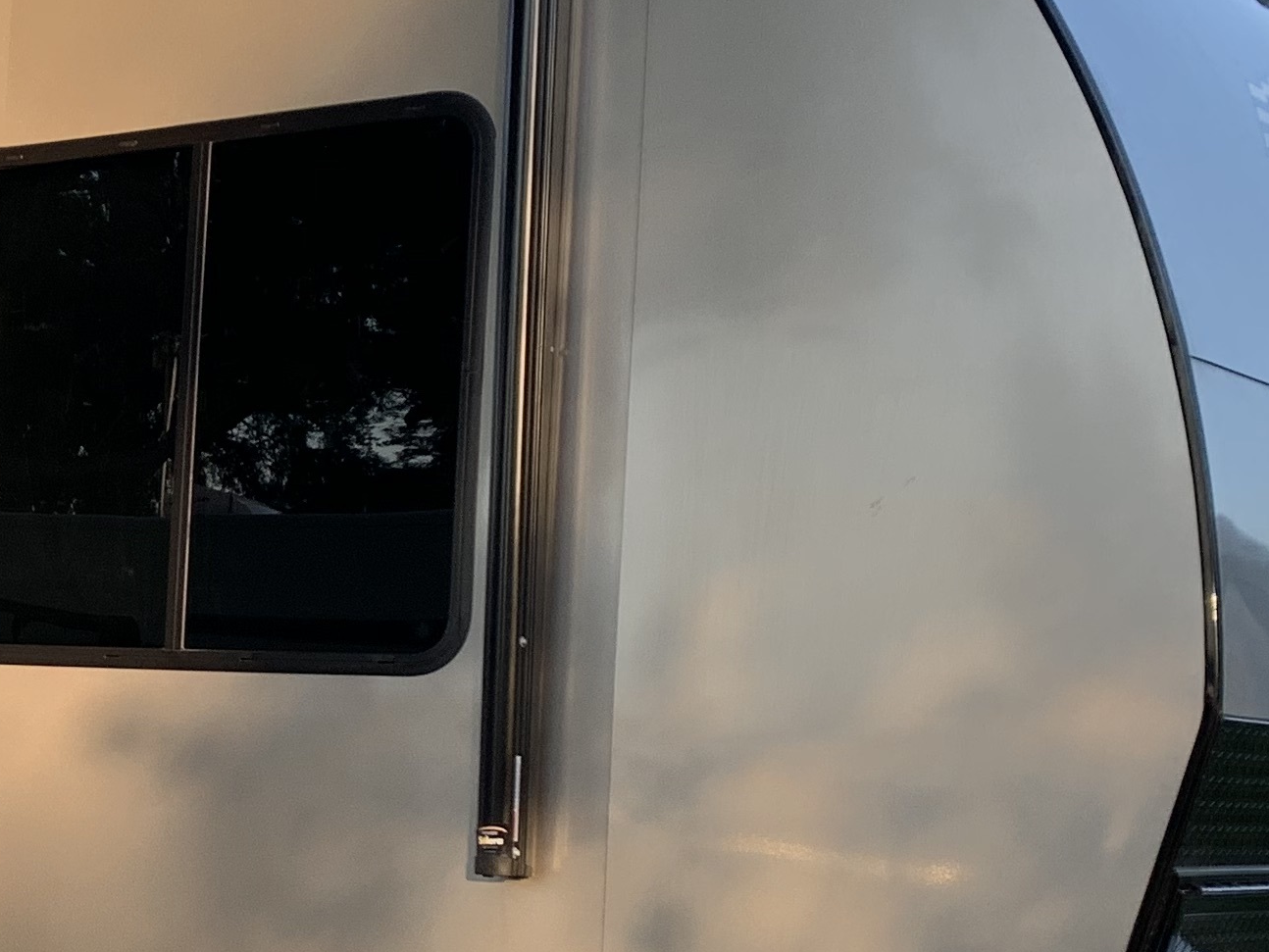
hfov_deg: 22.0
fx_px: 2970
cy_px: 679
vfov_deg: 18.1
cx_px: -313
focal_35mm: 81
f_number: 1.8
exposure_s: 1/405
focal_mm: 4.25
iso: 25
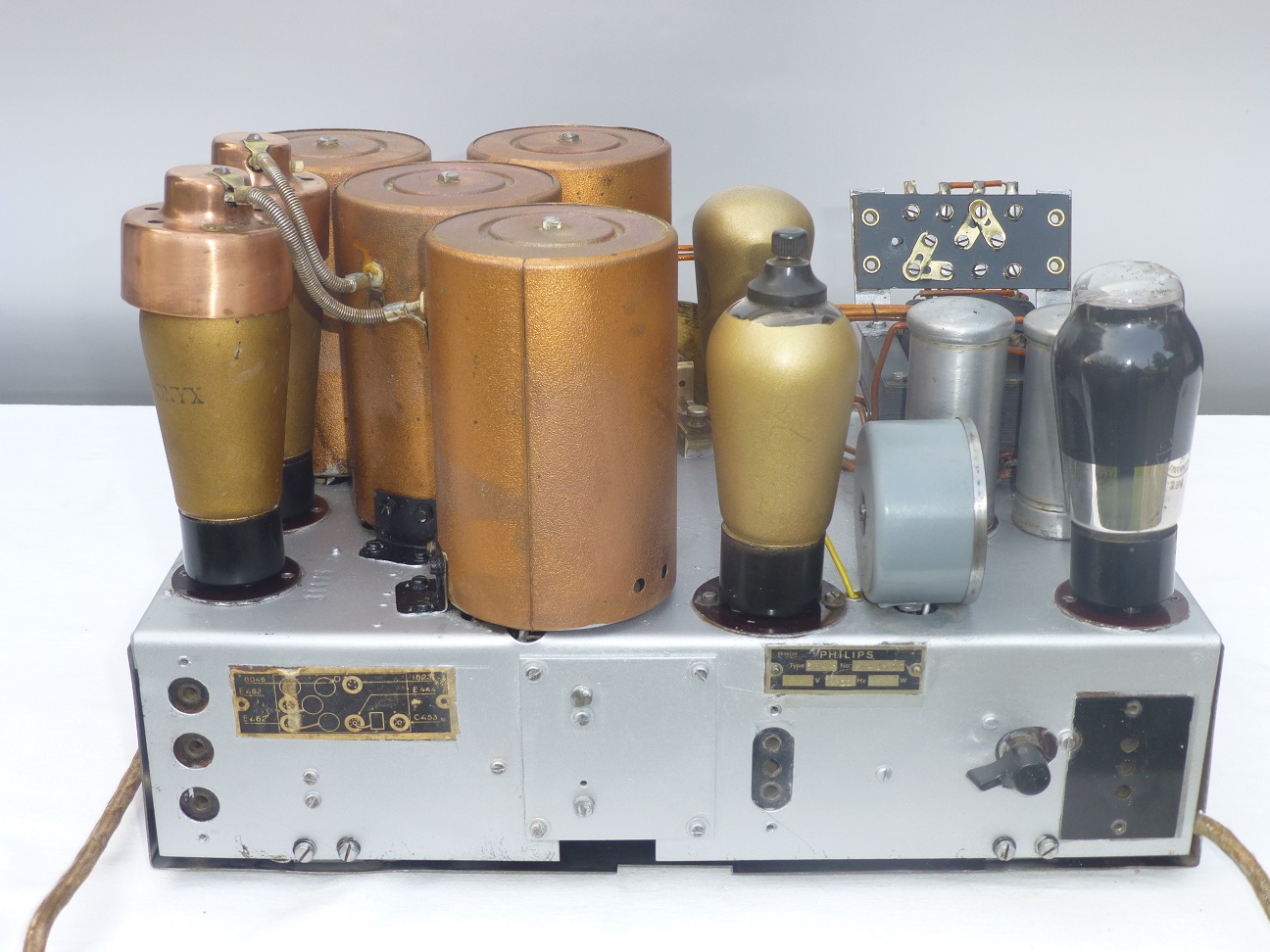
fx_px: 1724
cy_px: 476
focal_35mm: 47
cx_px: 635
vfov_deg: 30.9
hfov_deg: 40.4
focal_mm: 8.5
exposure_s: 1/60
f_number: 4.2
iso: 100
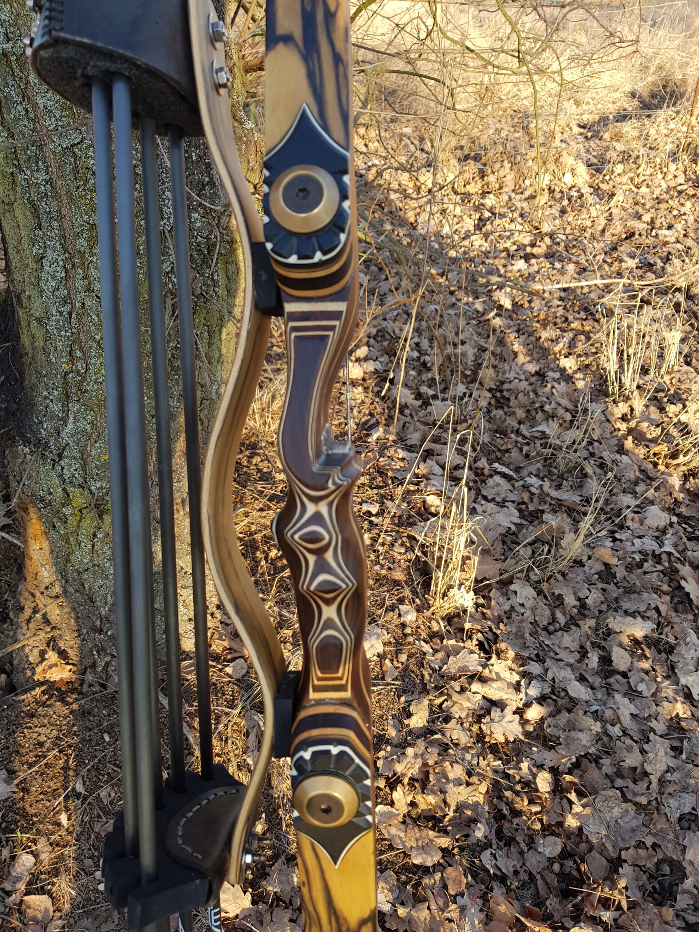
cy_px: 466
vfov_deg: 67.3
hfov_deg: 53.1
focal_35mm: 26
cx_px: 350
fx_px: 700
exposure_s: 1/233
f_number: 1.7
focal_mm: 4.2
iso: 40
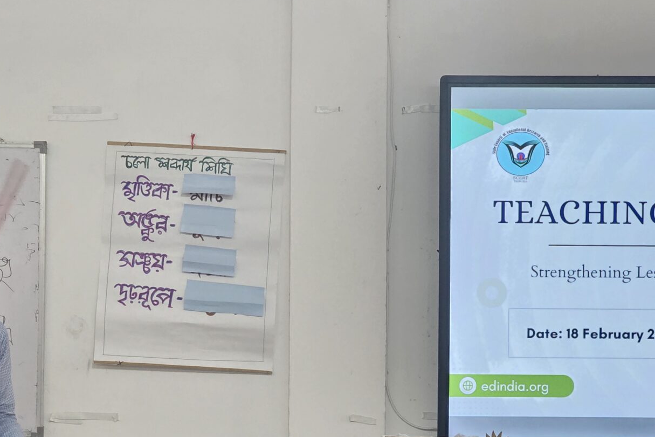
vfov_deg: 11.3
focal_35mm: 121
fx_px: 2201
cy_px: 312
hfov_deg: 16.9
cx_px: 285
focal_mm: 7.9
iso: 320
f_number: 2.4
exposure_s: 1/100
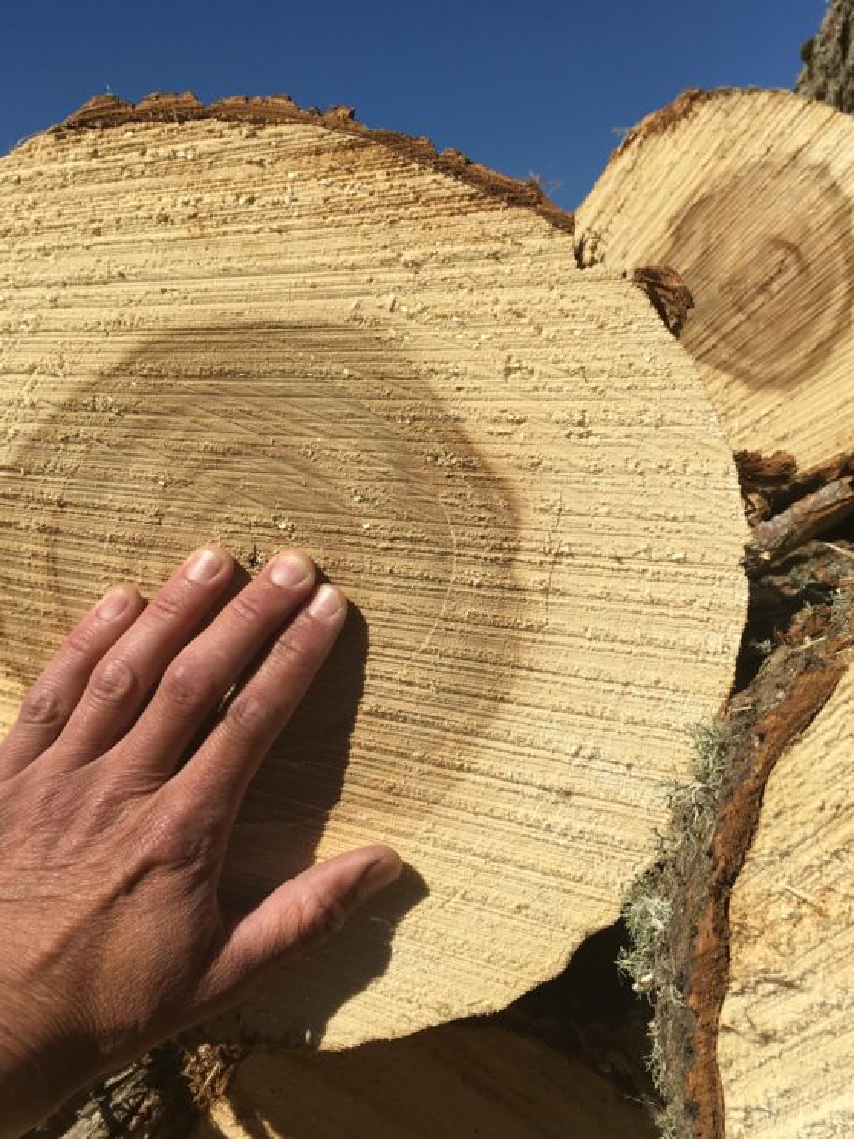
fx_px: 1283
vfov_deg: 47.9
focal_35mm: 39
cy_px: 570
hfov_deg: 36.6
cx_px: 546
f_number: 2.2
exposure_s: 1/3663
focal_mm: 4.15
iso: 25
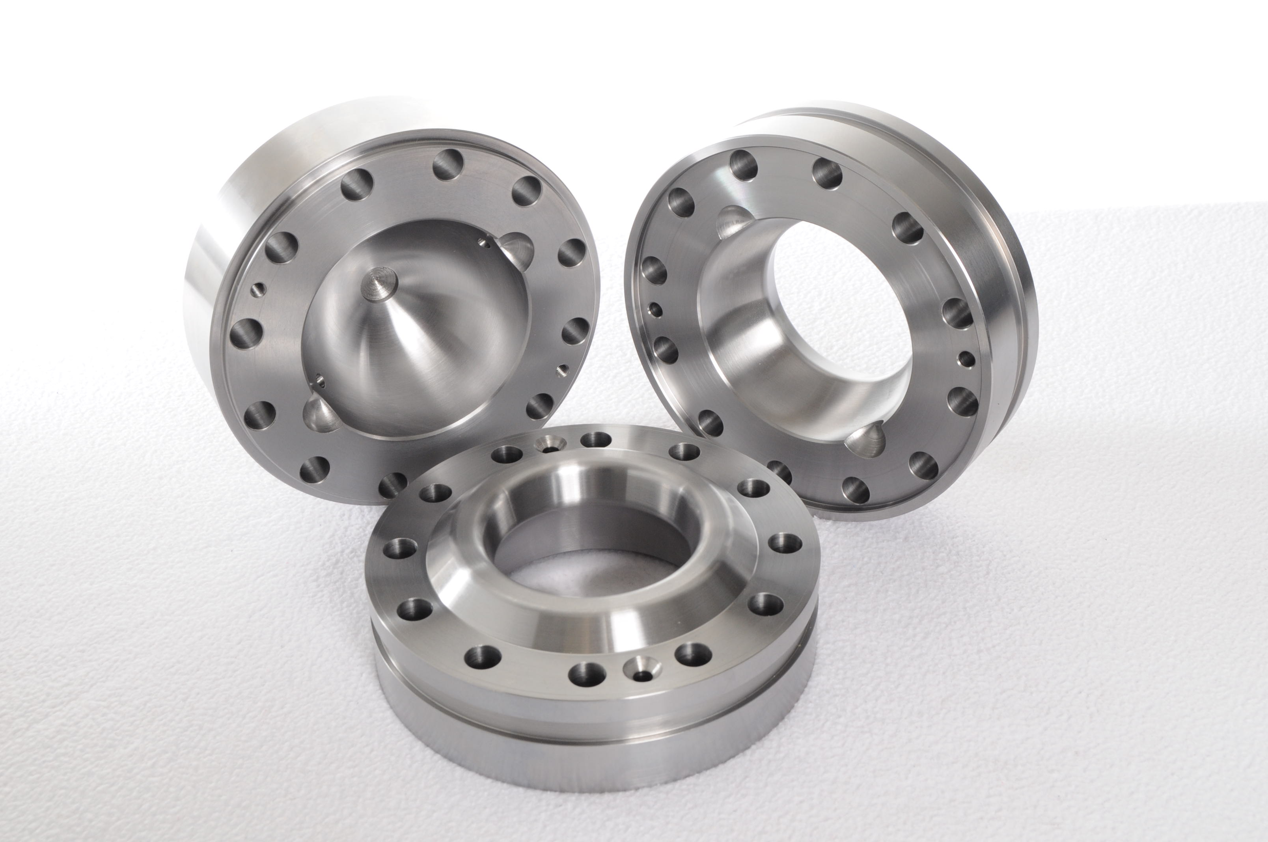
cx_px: 634
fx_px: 1689
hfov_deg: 41.2
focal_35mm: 48
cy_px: 421
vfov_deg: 28.0
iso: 400
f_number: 10
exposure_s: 1/200
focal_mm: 32
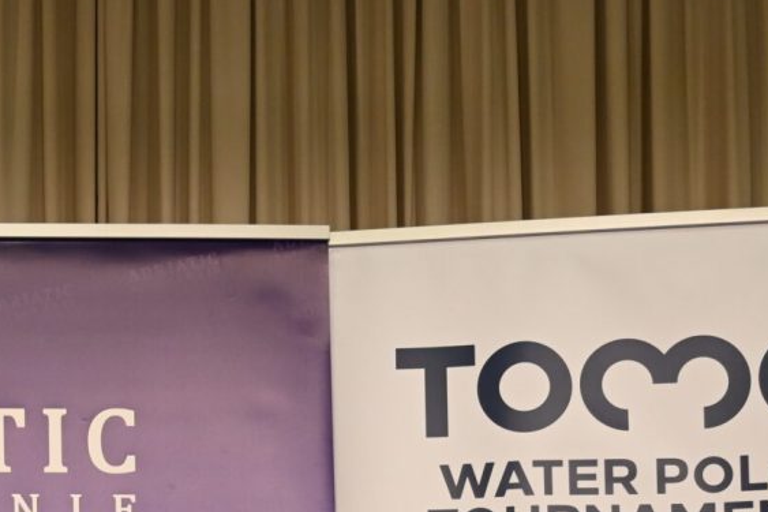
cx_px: -157
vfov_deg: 5.7
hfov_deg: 8.5
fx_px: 5118
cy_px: 741
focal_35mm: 240
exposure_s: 1/125
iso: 1000
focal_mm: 50
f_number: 4.5
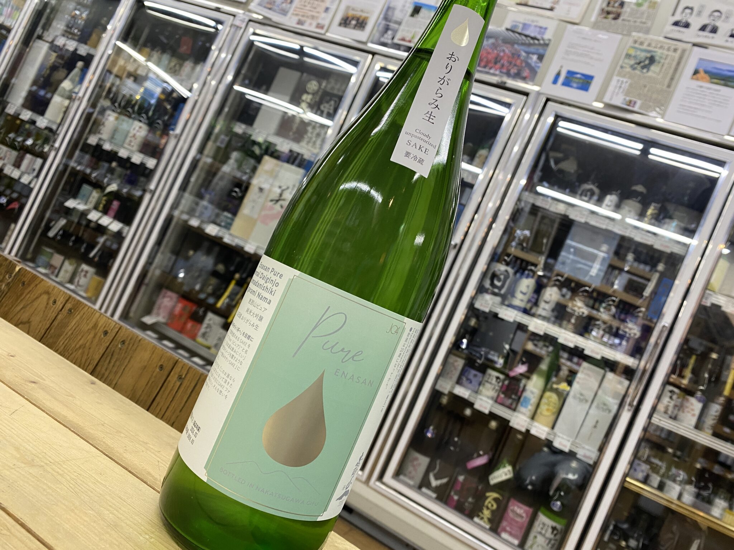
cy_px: 275
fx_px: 551
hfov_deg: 67.3
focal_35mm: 26
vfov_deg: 53.1
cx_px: 367
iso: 125
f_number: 1.8
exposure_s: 1/60
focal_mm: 4.25
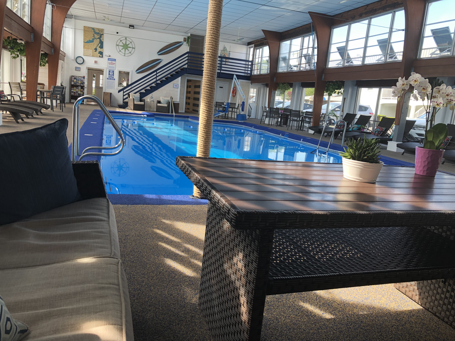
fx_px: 368
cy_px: 170
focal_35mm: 28
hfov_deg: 63.4
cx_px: 228
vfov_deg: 49.7
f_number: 1.8
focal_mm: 3.99
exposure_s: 1/120
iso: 32
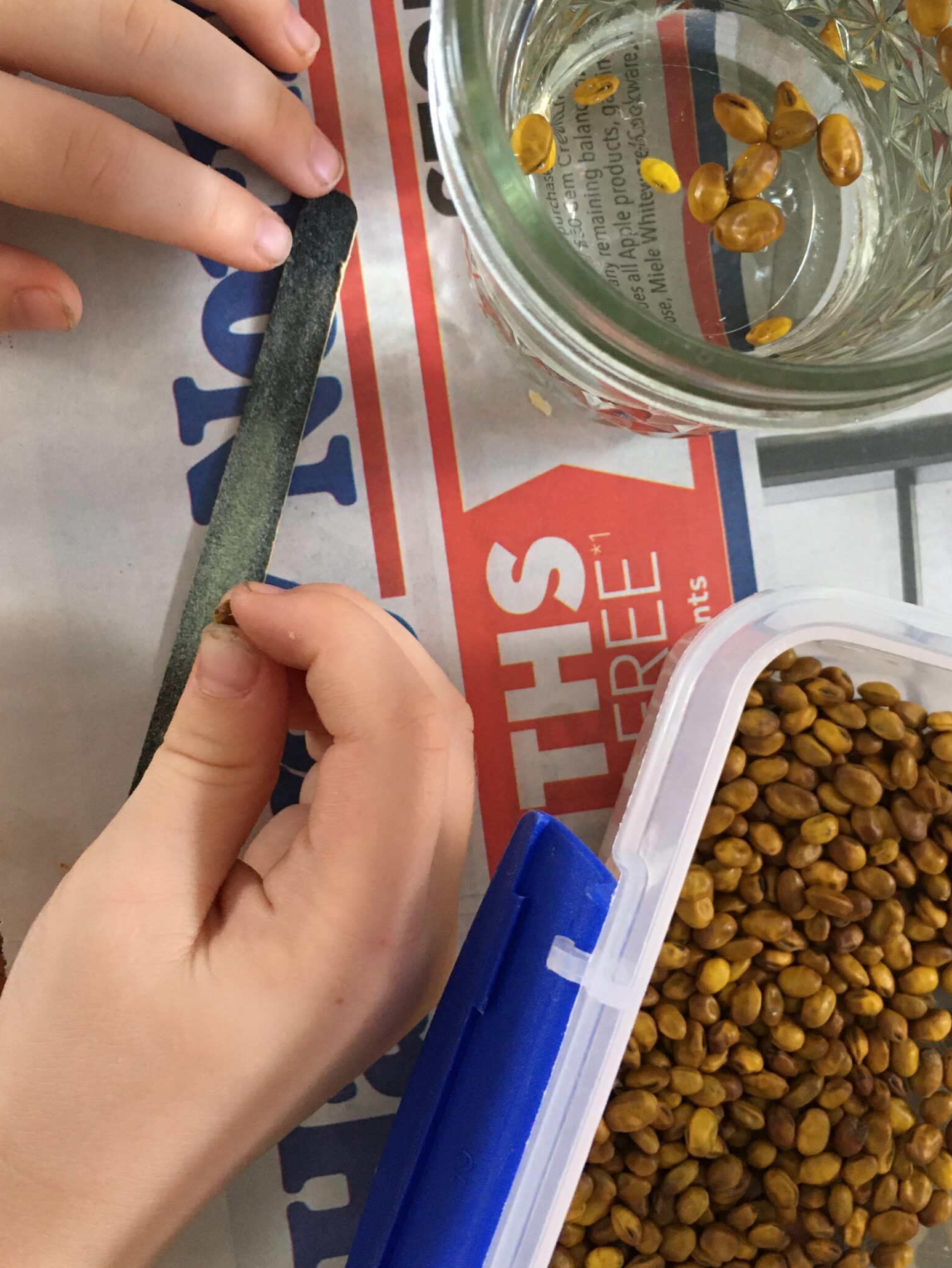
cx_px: 529
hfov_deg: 39.6
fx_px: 1320
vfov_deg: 51.2
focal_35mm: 36
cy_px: 555
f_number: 2.2
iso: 125
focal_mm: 4.15
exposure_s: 1/30
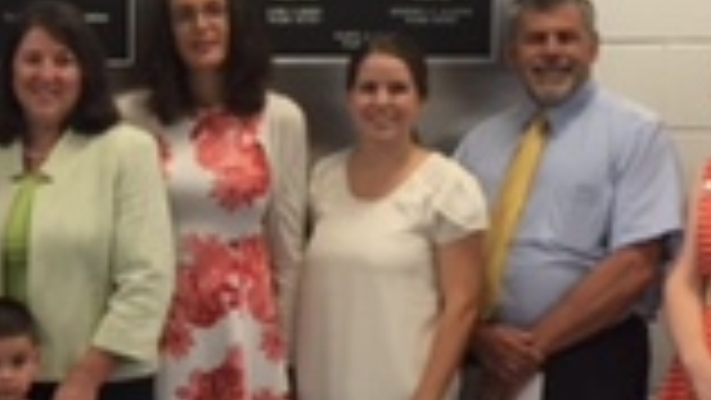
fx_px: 2414
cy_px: 297
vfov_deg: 9.5
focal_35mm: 128
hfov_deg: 16.4
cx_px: -22
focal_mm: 4.15
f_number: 2.2
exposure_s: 1/30
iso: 64
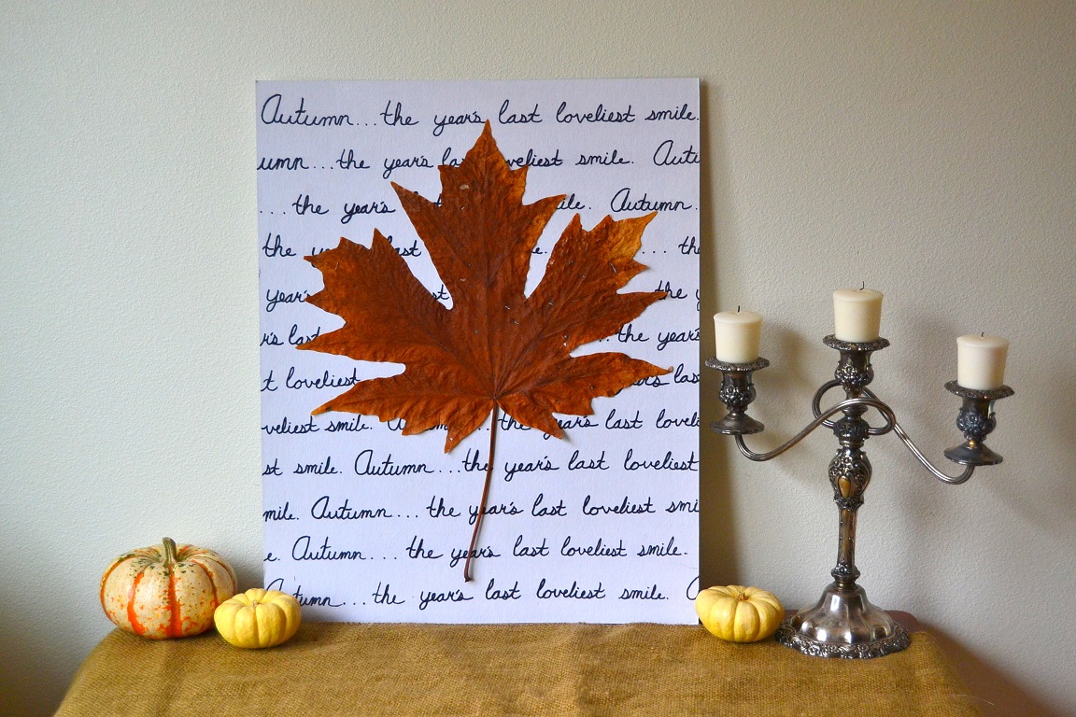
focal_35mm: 60
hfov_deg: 33.4
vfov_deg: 22.6
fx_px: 1793
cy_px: 358
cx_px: 538
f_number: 5
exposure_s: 1/40
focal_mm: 40
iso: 800
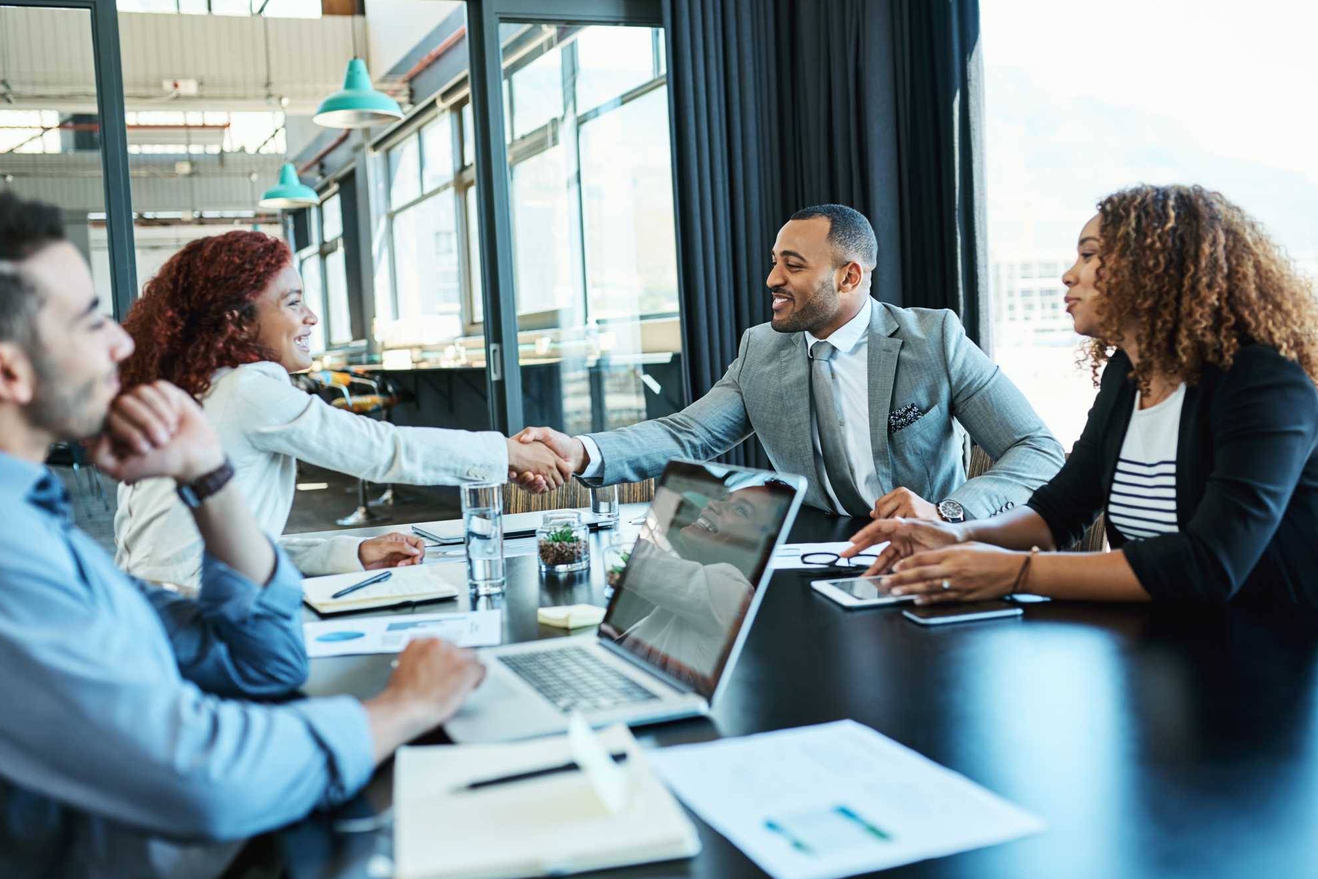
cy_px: 430
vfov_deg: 36.9
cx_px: 648
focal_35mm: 36
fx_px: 1318
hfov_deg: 53.1
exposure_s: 1/320
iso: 200
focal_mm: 35
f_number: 2.2
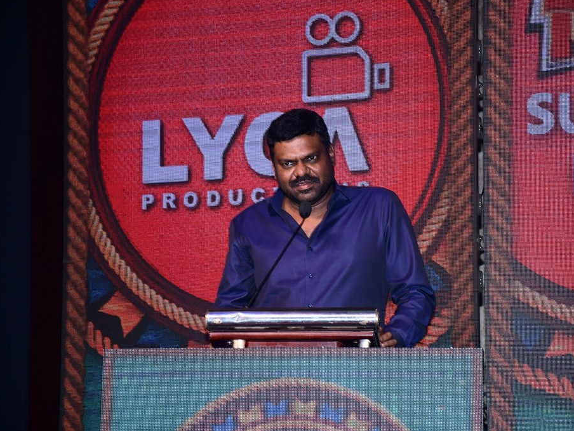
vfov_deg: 8.7
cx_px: 321
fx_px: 2836
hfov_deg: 11.6
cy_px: 215
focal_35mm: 171
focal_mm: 105
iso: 1000
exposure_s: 1/125
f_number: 5.6
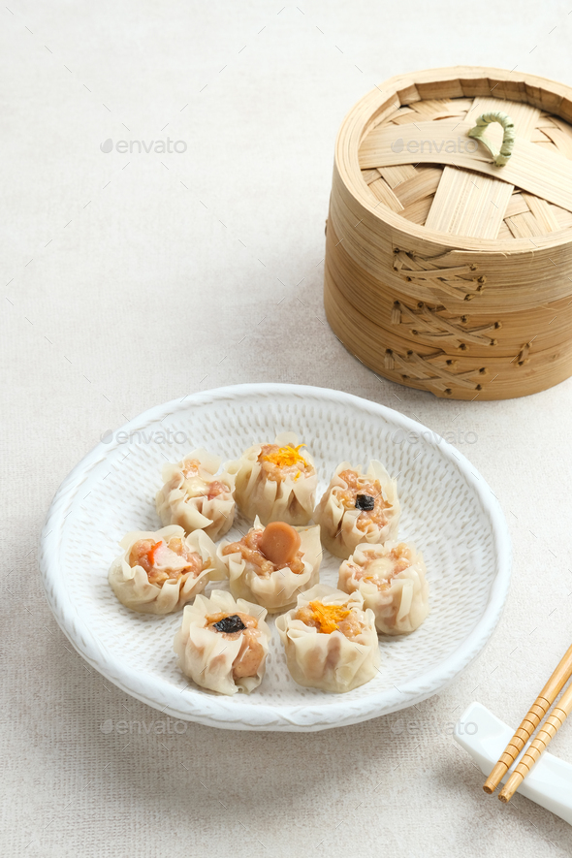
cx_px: 286
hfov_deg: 25.5
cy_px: 429
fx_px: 1263
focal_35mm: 53
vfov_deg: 37.5
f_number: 11
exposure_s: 1/125
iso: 500
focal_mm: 35
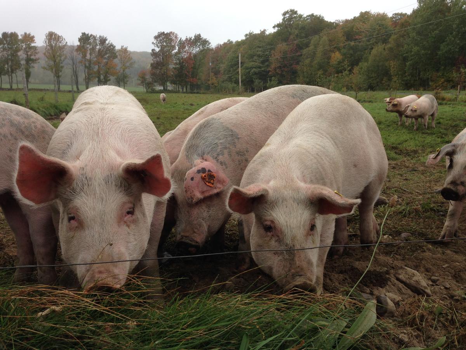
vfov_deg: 42.9
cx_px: 233
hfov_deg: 55.4
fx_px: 444
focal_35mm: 33
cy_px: 175
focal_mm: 4.12
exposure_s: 1/577
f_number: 2.4
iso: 50
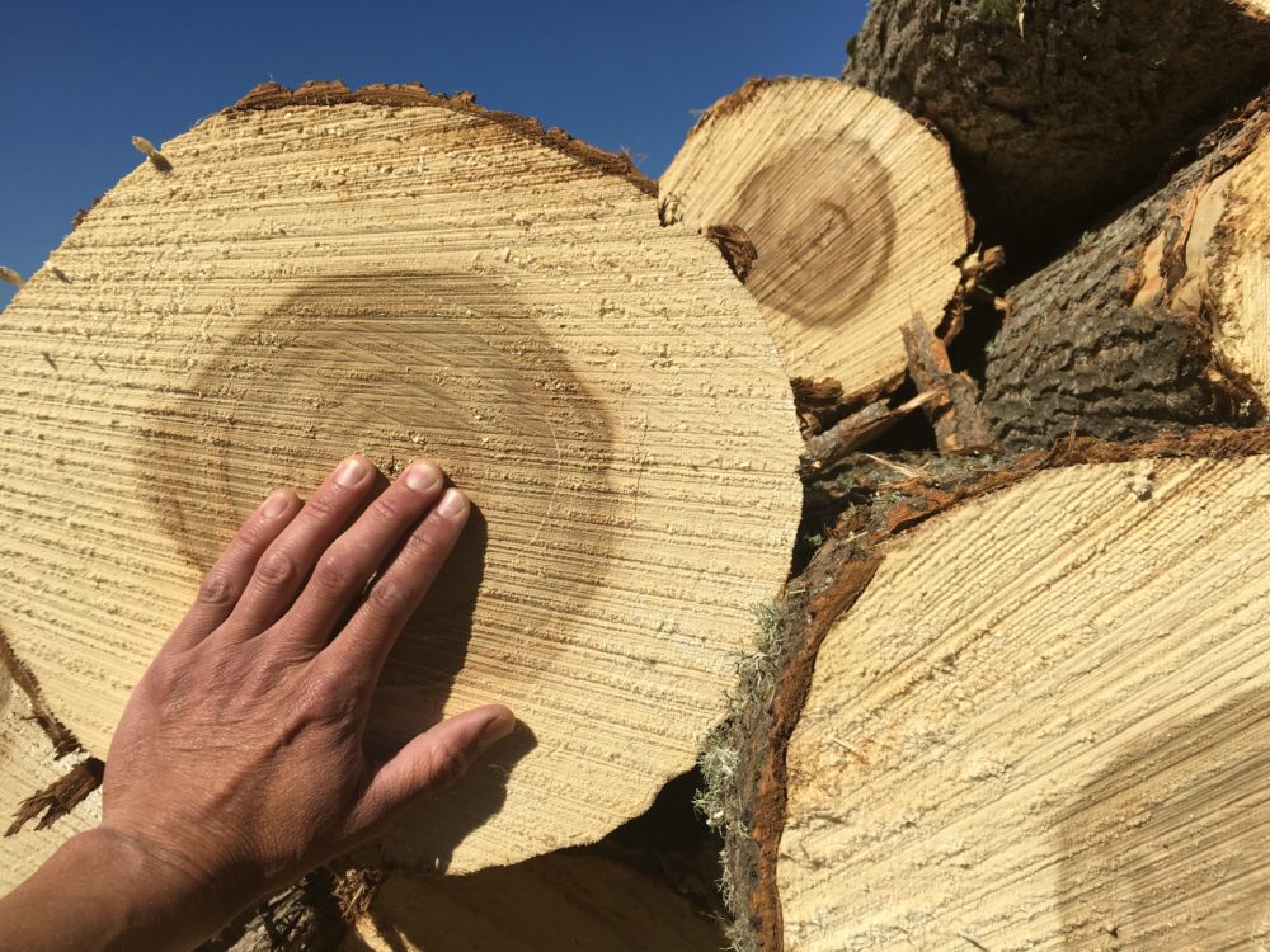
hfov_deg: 61.7
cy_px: 476
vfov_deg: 48.2
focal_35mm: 29
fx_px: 1064
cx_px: 635
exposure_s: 1/3663
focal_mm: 4.15
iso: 25
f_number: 2.2
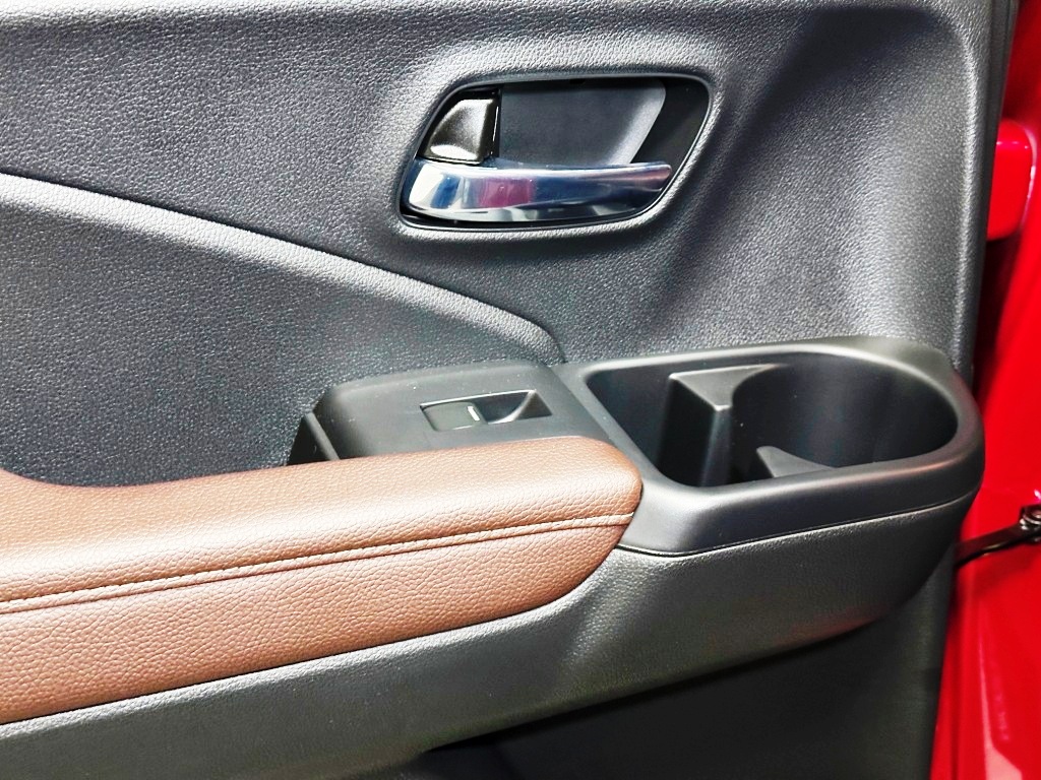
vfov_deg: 30.3
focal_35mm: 48
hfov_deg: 39.7
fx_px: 1443
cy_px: 390
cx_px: 520
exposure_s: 1/30
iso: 640
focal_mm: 6.86
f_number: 1.78
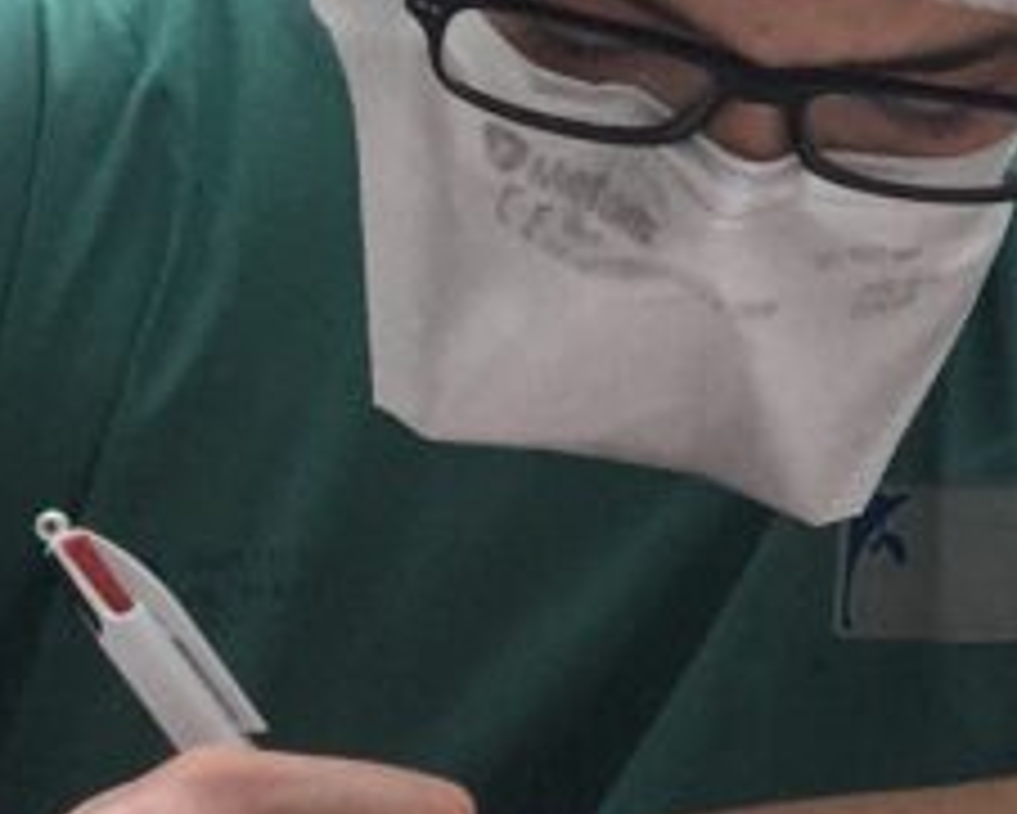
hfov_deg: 9.3
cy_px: 67
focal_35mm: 192
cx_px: 2110
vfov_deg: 8.0
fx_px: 5782
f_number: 2.2
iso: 32
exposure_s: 1/100
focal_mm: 4.15
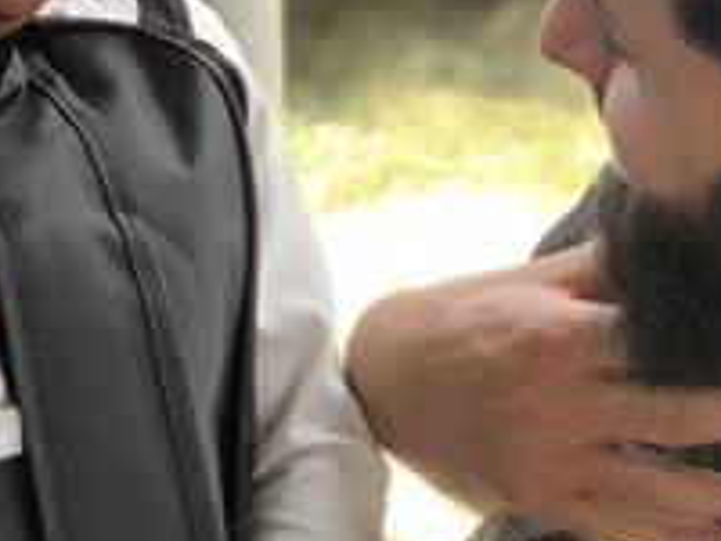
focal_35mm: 166
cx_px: 195
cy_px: 97
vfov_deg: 8.9
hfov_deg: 11.9
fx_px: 3458
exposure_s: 1/122
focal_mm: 6
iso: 25
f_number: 2.4
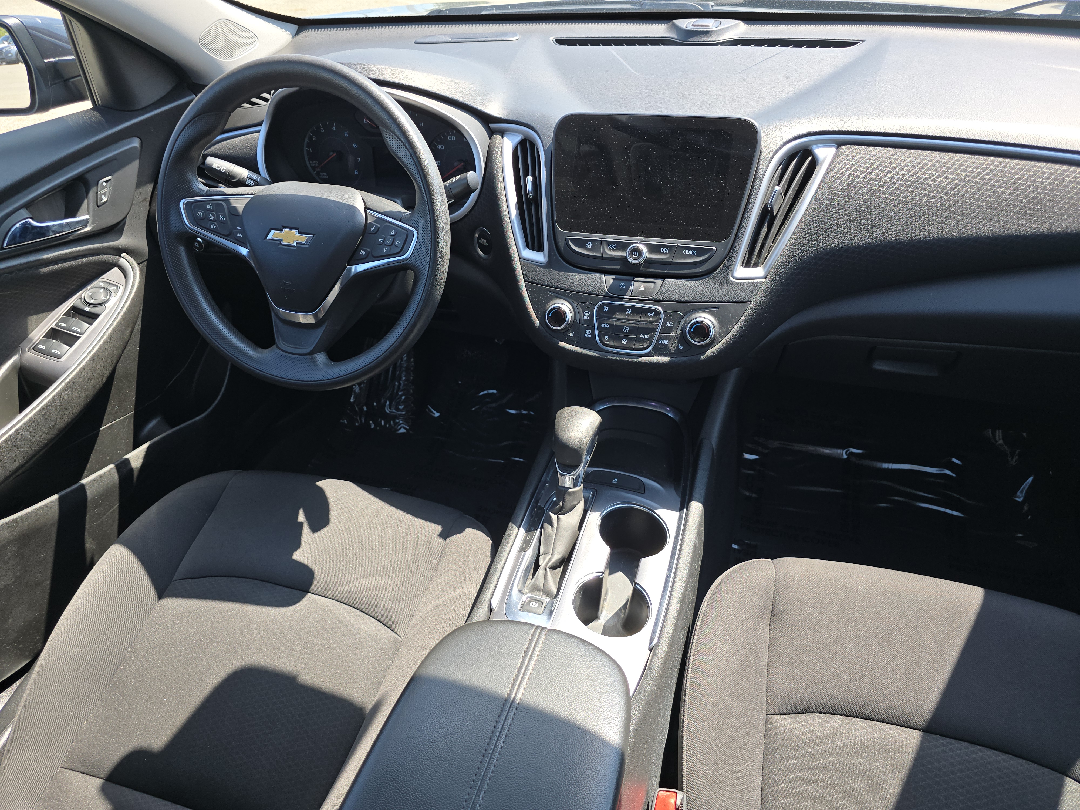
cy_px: 405
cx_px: 540
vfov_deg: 58.9
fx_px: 718
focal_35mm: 23
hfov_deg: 73.9
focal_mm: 6.3
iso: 12
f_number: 1.7
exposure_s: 1/180
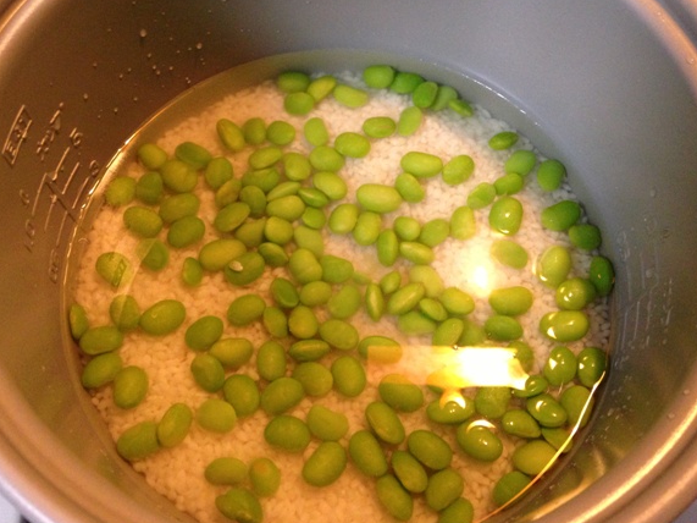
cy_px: 243
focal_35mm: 37
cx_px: 352
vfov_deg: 38.6
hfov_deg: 50.1
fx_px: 745
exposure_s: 1/20
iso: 320
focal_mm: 4.13
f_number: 2.4
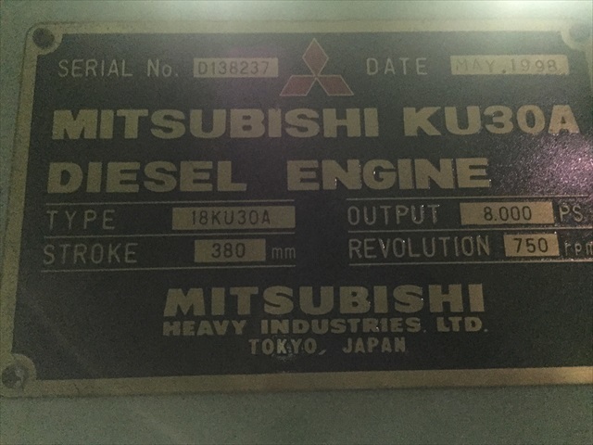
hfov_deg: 61.7
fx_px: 497
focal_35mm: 29
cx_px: 296
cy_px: 222
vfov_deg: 48.2
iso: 1600
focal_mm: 4.15
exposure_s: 1/15
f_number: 2.2
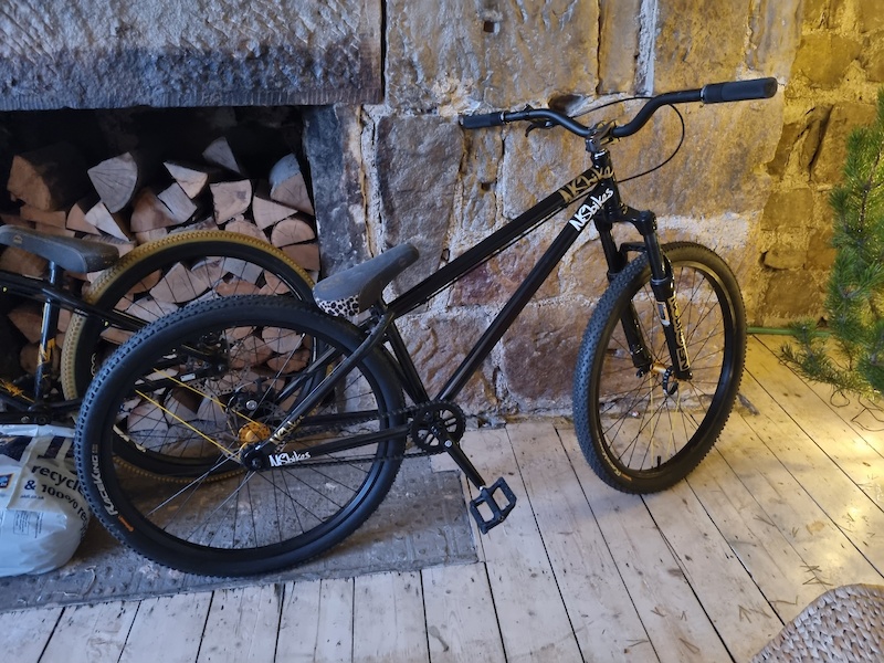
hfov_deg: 67.3
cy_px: 332
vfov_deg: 53.1
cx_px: 442
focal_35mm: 26
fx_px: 664
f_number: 1.8
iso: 1250
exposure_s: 1/24
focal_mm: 5.4
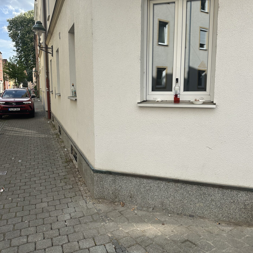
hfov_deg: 55.6
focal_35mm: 29
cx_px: 128
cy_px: 117
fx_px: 240
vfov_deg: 55.6
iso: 80
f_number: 1.78
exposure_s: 1/2410
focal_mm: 6.86
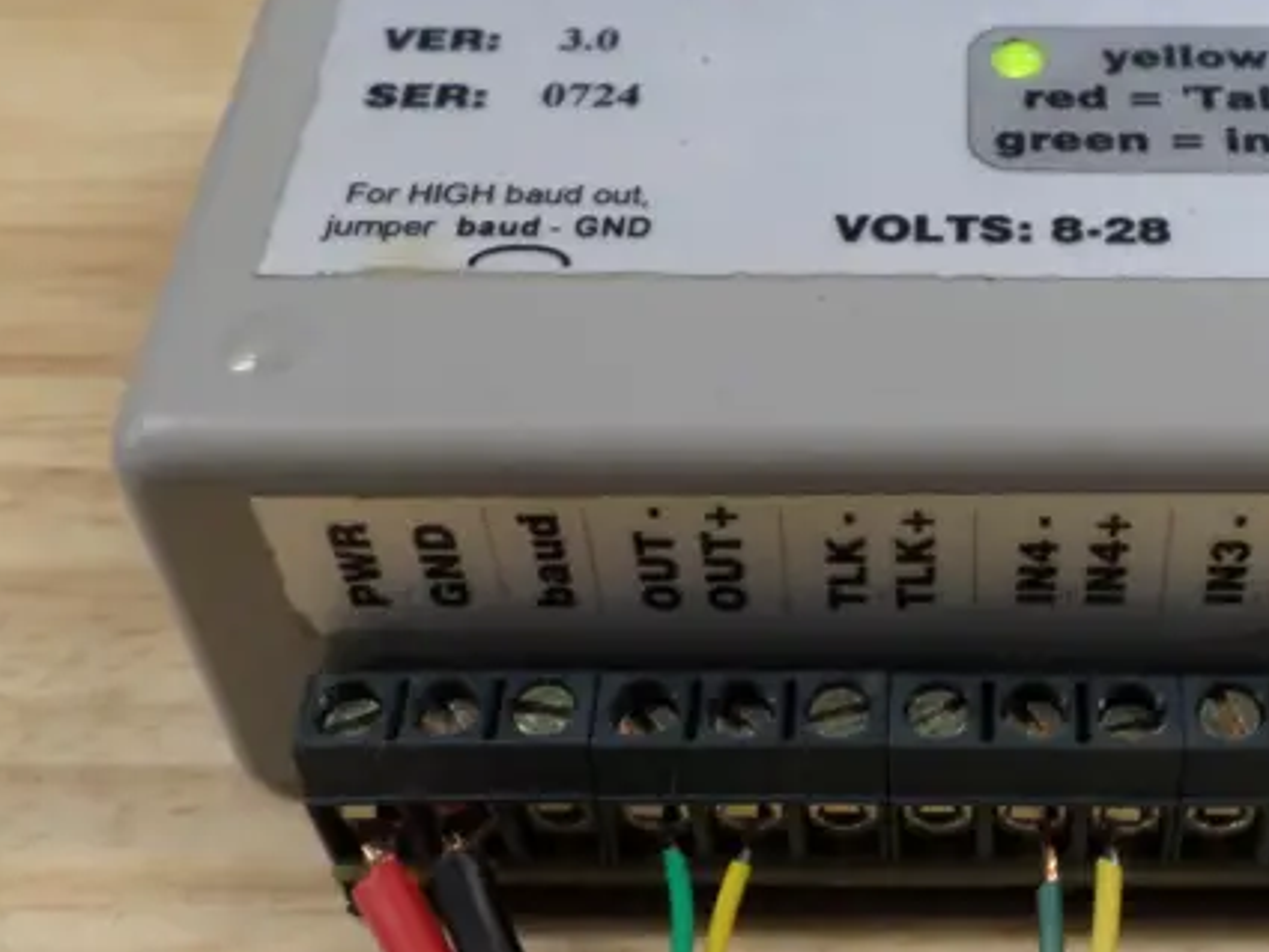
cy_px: 513
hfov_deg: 35.2
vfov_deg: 27.5
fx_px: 1943
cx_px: 975
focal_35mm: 53
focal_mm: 4.5
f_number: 2.5
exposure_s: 1/30
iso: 100
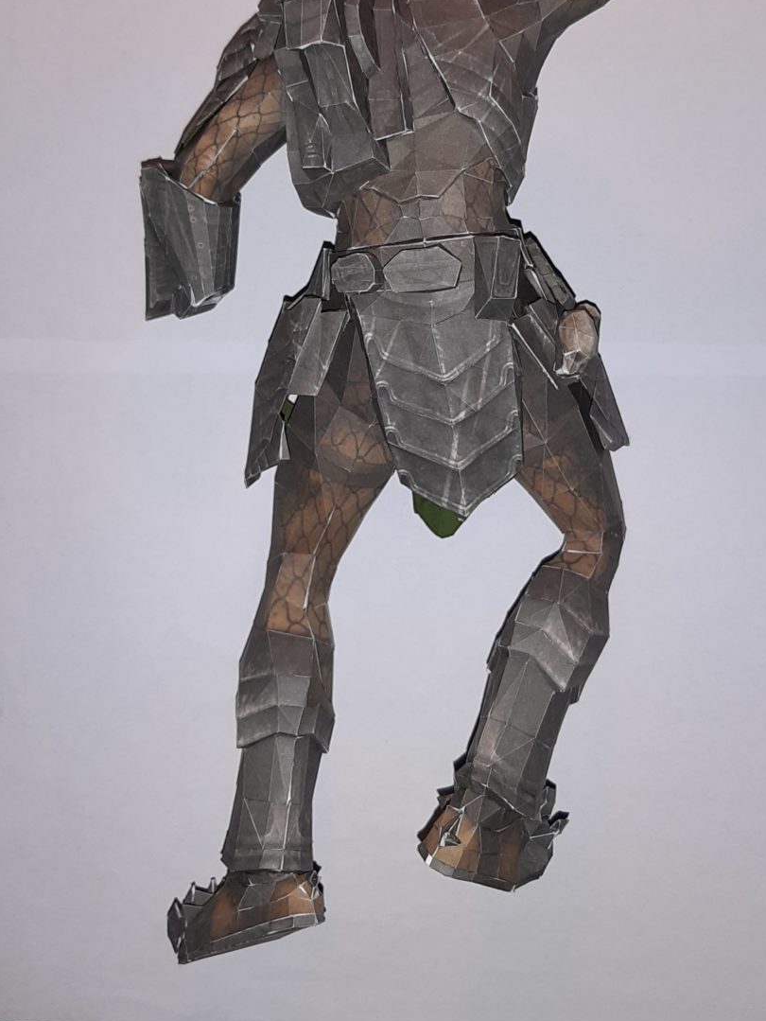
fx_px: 1091
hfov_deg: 38.6
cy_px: 375
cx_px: 437
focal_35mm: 37
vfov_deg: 49.6
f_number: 1.7
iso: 40
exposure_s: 1/104
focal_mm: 3.93
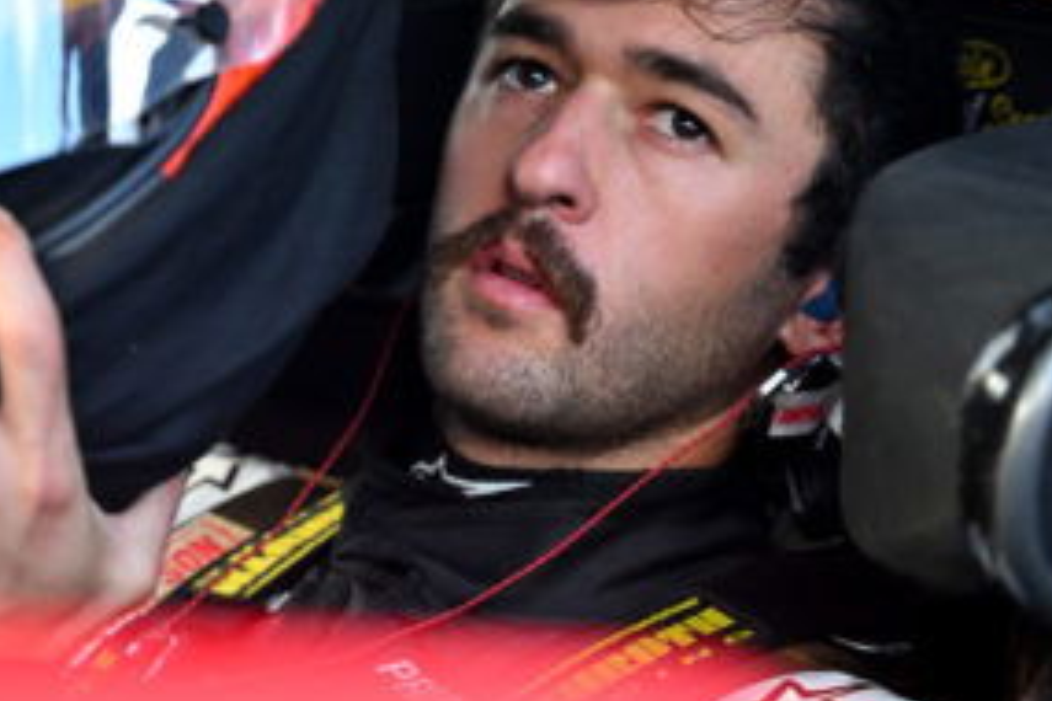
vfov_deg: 11.8
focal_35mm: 116
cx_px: 212
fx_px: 3390
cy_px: 212
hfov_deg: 17.5
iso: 320
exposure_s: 1/320
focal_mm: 70
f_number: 2.8
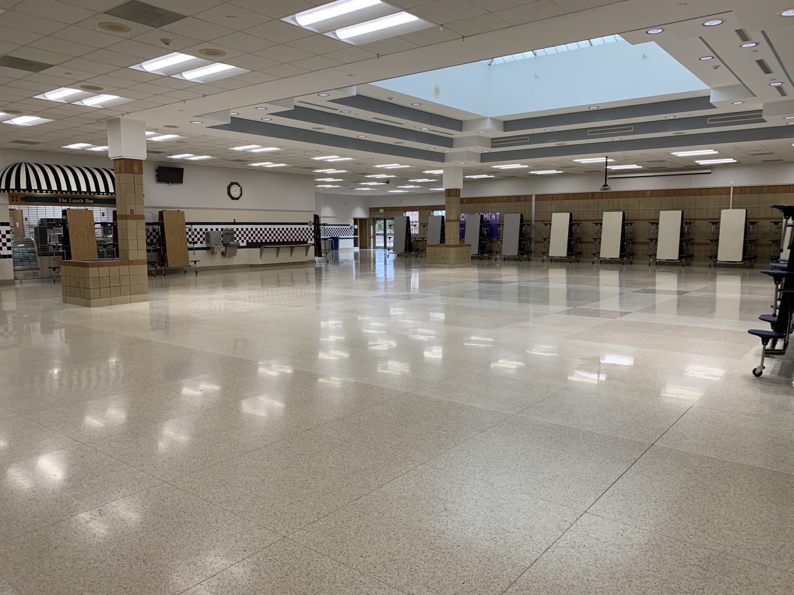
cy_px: 298
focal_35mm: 26
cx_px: 397
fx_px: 596
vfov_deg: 53.1
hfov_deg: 67.3
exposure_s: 1/120
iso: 80
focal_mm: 4.25
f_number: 1.8
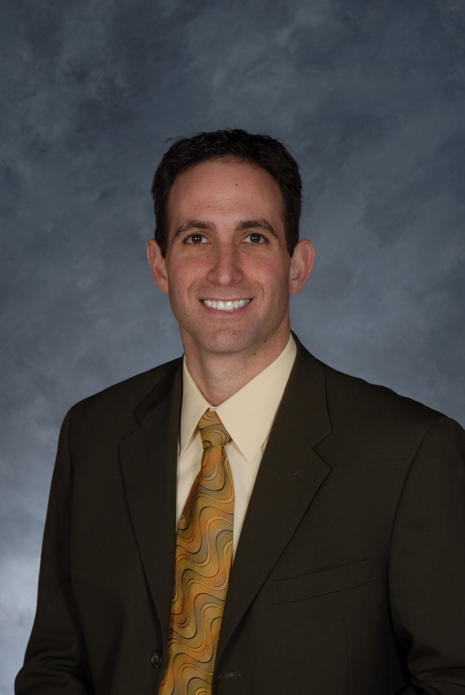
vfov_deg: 18.2
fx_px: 2173
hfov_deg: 12.2
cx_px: 232
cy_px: 348
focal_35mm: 112
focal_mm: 75
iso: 100
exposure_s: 1/60
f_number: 10
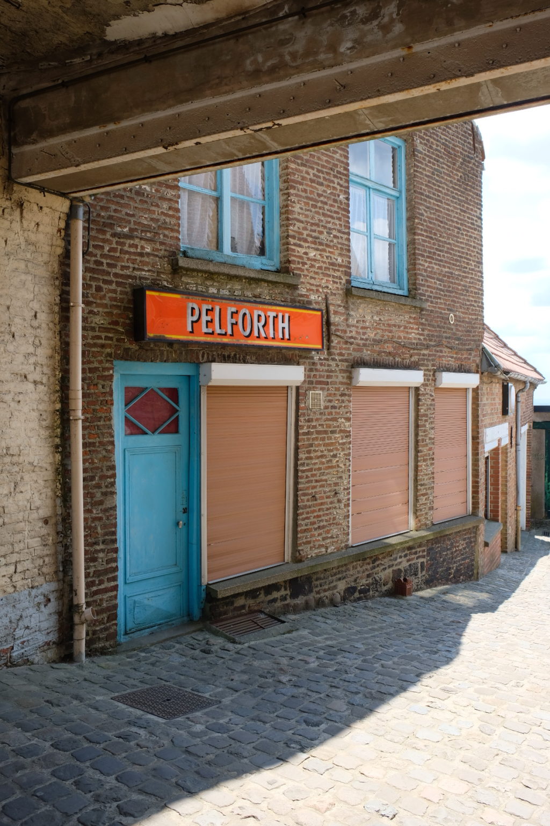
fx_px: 619
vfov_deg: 67.4
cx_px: 275
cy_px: 413
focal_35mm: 27
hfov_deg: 47.9
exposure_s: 1/150
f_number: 8
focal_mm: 18
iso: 400
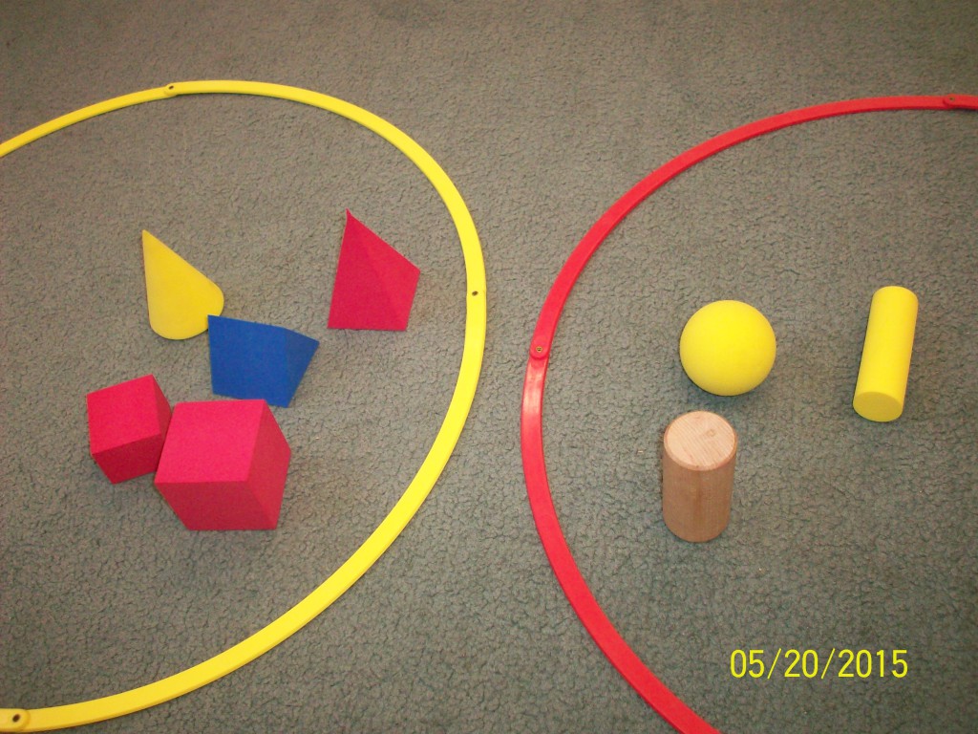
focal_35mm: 37
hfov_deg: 50.1
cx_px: 489
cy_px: 367
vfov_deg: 38.7
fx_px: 1045
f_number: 2.8
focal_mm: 6.2
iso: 160
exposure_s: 1/64
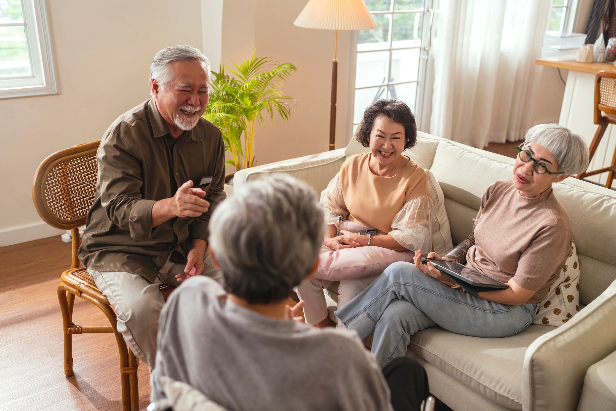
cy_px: 206
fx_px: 599
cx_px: 308
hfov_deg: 54.4
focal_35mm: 35
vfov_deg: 37.9
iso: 640
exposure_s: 1/1000
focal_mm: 35
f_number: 2.2
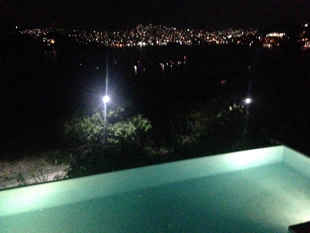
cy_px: 116
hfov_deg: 55.4
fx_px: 296
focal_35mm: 33
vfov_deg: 42.9
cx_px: 155
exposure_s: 1/15
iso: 3200
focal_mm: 4.12
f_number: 2.4
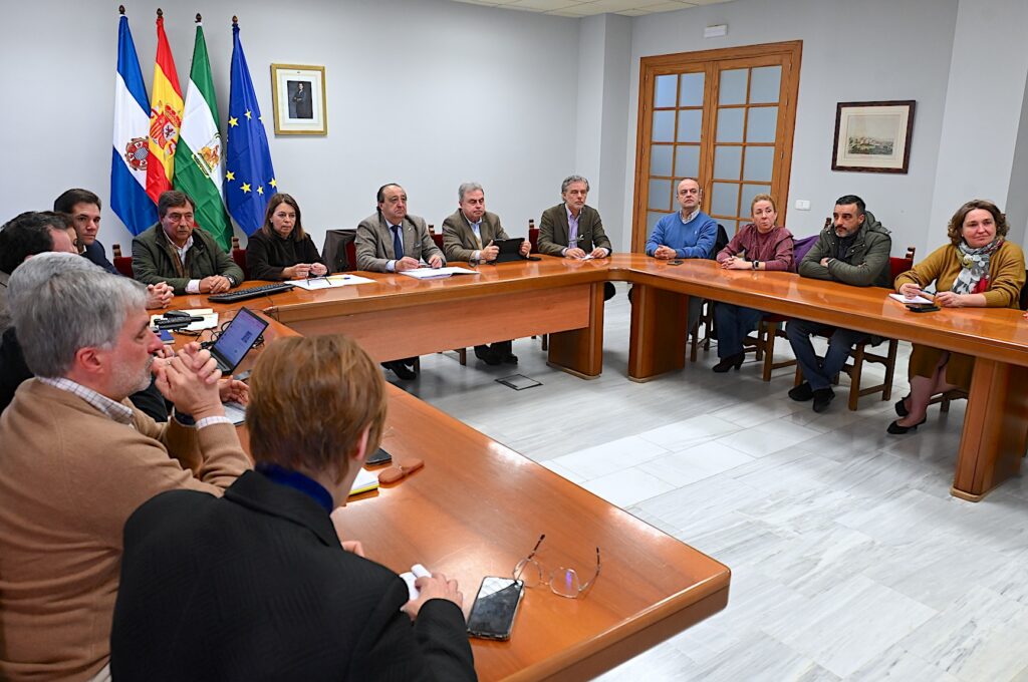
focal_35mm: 24
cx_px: 514
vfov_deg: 53.0
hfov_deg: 73.8
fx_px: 684
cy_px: 341
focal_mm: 24
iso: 2500
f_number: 5.6
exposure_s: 1/100
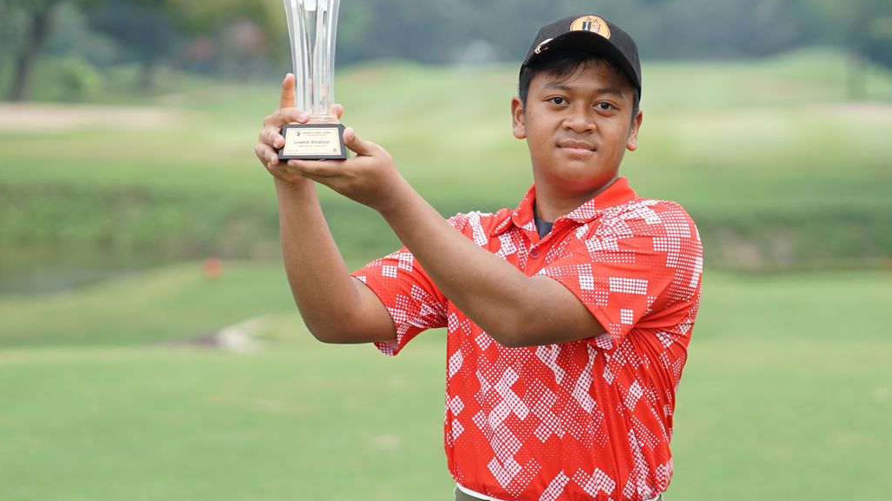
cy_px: 184
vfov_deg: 7.8
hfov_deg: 13.9
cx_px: 480
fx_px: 3666
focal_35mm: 155
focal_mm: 85
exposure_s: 1/1600
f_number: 2.5
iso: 200
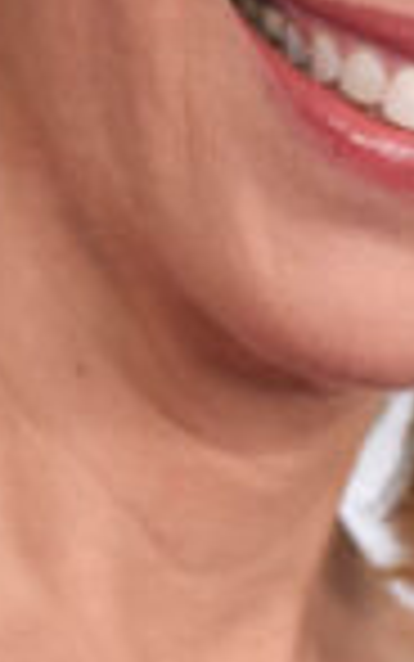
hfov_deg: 1.1
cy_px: -162
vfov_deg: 1.8
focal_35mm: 1174
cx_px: 400
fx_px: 21173
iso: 1600
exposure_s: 1/320
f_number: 5.6
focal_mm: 220
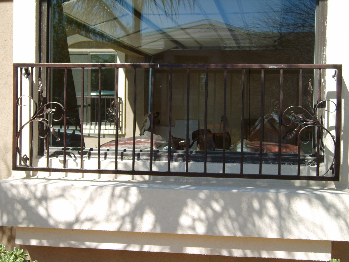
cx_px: 174
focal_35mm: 62
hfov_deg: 31.2
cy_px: 131
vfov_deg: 23.7
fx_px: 625
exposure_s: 1/500
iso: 50
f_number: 3.8
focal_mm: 13
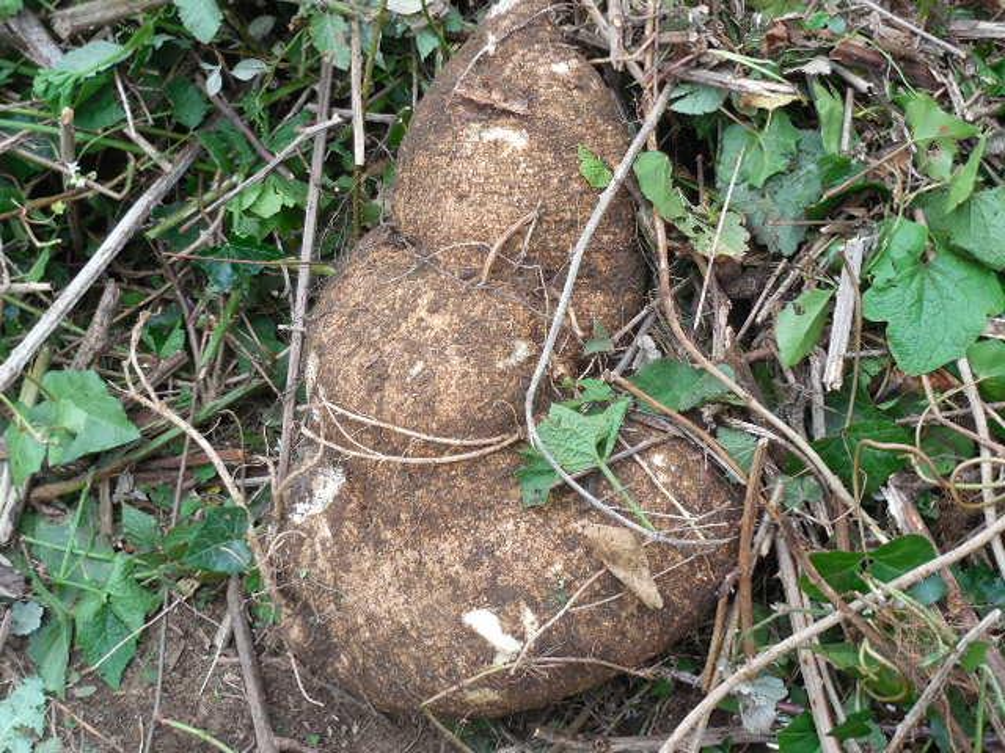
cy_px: 376
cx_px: 502
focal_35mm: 61
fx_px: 1771
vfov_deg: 24.0
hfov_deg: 31.7
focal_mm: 11
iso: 125
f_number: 4.3
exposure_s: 1/80
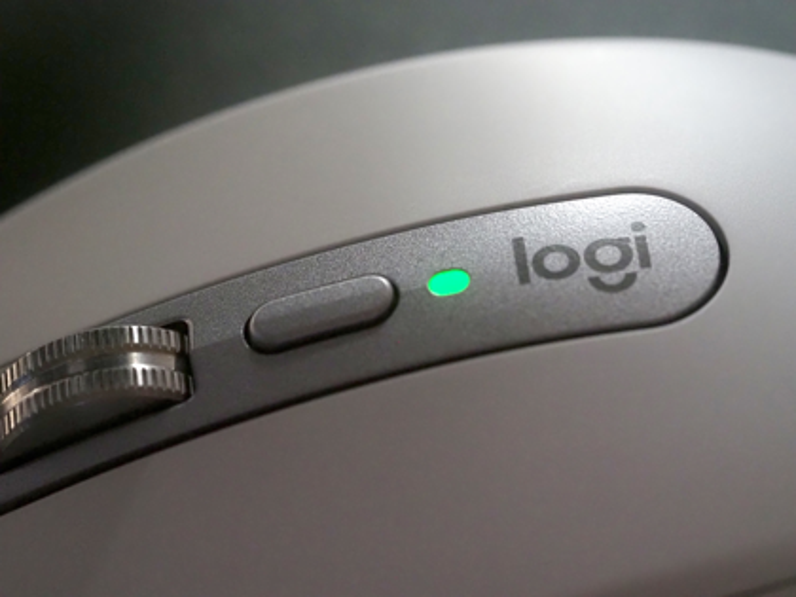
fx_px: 2759
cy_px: 298
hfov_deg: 16.4
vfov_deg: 12.3
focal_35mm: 120
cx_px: 398
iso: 6400
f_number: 4.5
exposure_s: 1/100
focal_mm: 60
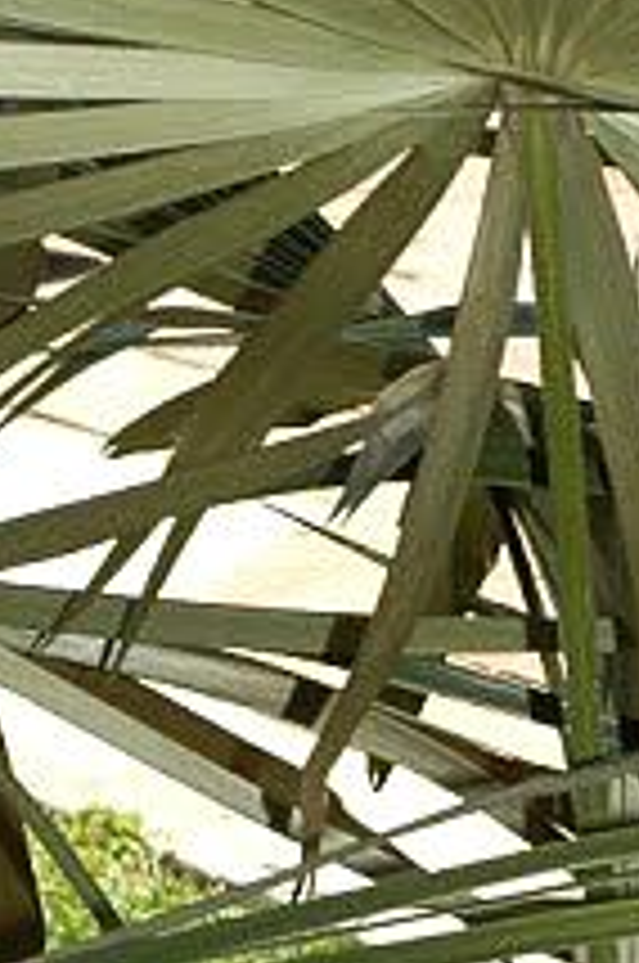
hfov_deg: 4.0
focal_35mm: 344
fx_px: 9188
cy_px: 1114
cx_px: 684
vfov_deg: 6.0
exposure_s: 1/400
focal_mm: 48
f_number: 10
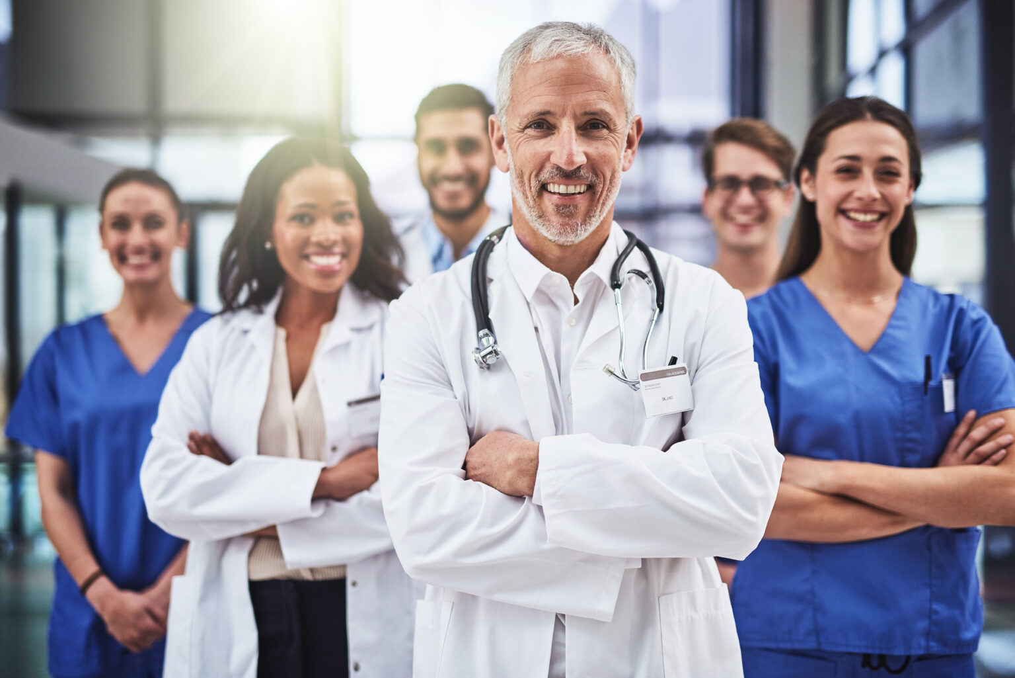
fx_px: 1410
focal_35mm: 50
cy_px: 339
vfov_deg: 27.0
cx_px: 508
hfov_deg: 39.6
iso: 320
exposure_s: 1/250
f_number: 1.6
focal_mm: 50
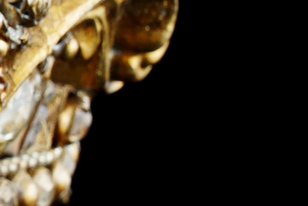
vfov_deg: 3.1
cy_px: 22
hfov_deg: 4.4
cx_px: -646
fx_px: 3817
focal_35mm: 446
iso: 200
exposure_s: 1/125
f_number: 20
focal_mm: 70
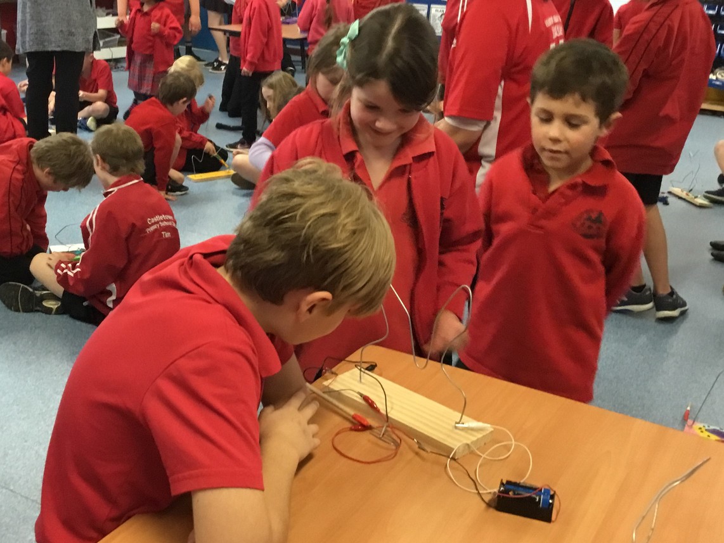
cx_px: 362
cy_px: 272
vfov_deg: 45.5
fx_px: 649
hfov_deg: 58.3
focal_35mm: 31
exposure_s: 1/20
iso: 200
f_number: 2.4
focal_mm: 3.3
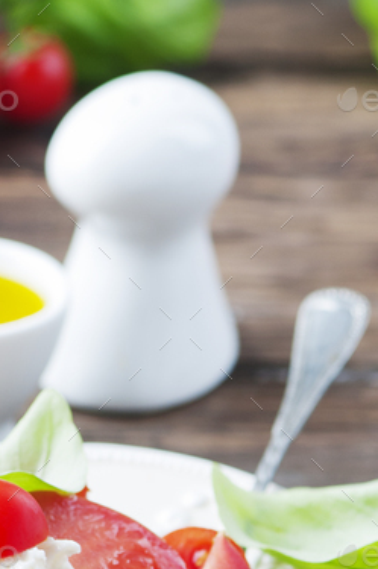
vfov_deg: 5.5
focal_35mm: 373
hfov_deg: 3.7
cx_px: 173
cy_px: 546
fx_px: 5894
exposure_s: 1/160
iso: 100
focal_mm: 105
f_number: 5.6
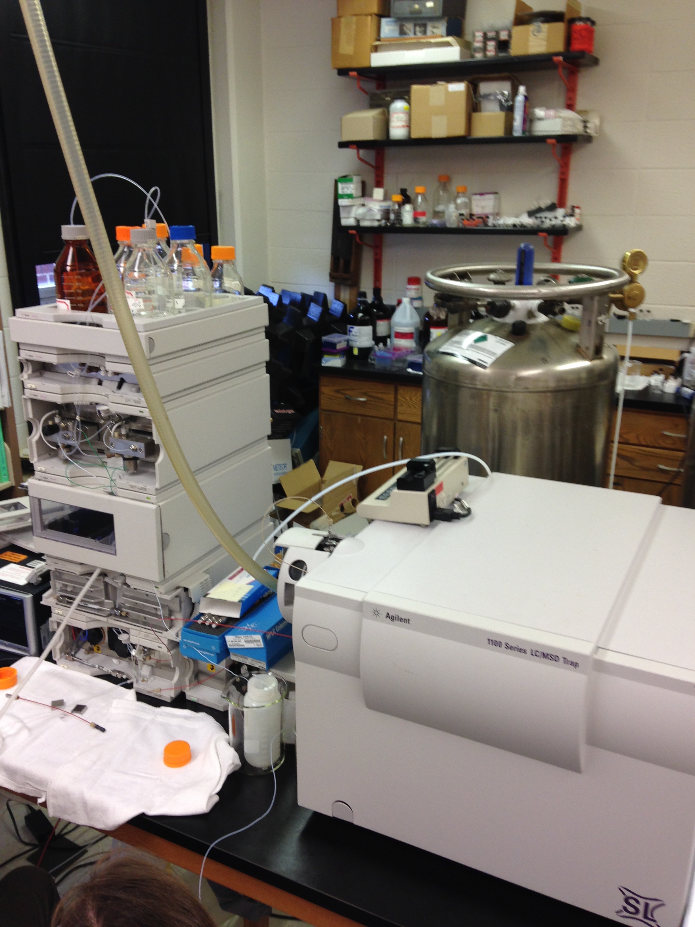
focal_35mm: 33
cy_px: 464
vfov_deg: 55.4
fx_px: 883
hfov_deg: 42.9
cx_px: 348
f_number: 2.4
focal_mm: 4.12
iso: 64
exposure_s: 1/40
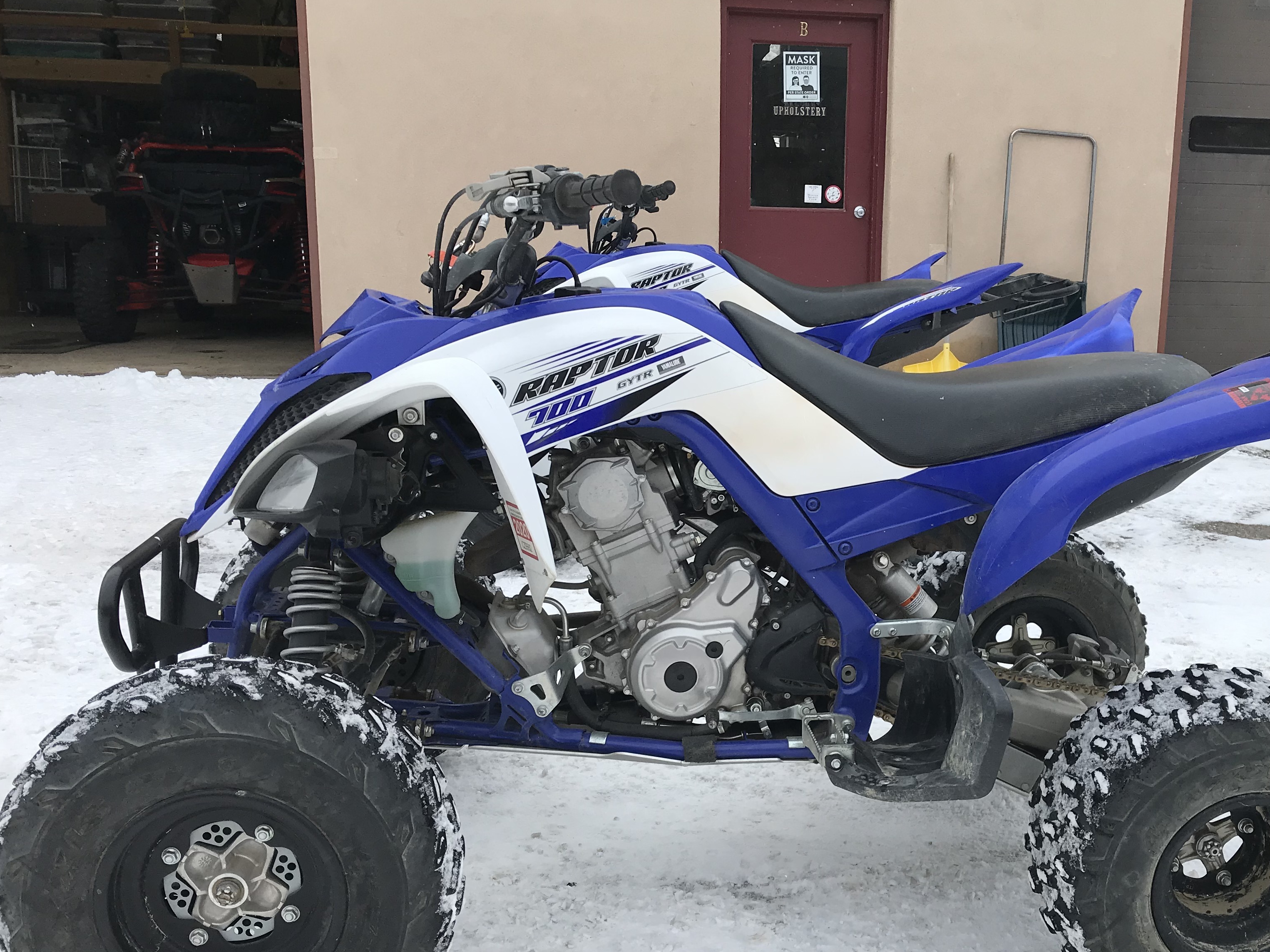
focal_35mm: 37
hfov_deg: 49.7
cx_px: 783
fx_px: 1357
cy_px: 539
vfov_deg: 38.6
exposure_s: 1/1041
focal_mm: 3.99
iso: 20
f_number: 1.8
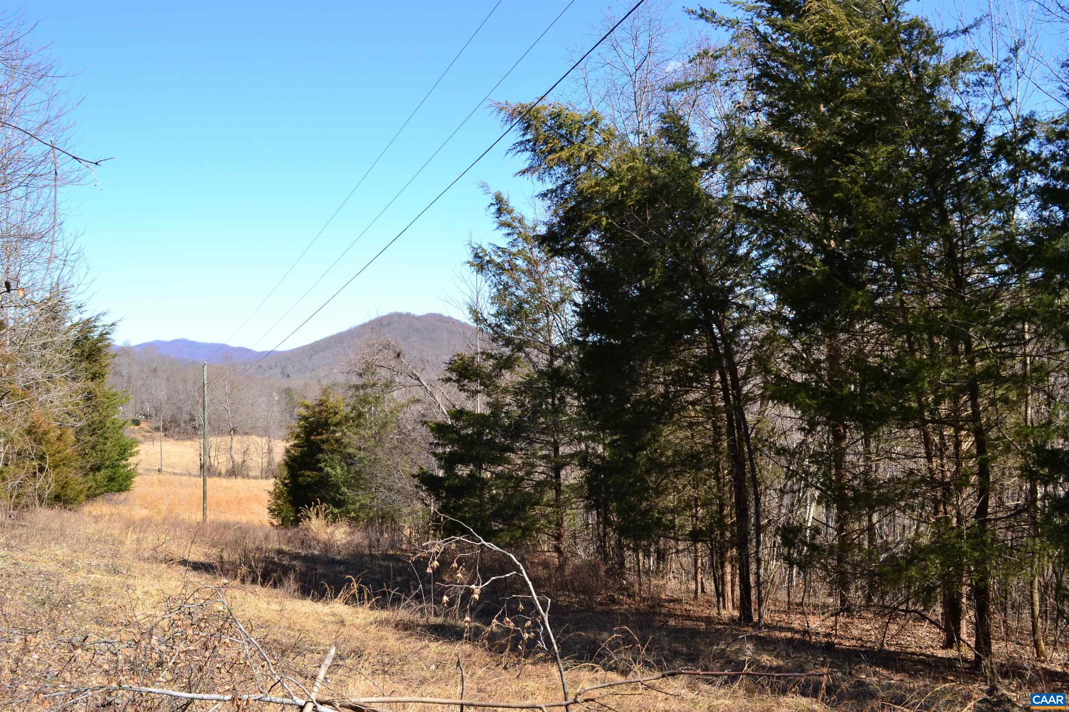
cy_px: 356
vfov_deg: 36.9
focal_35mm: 36
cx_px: 534
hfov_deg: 53.1
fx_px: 1069
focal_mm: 24
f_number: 10
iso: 200
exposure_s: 1/160
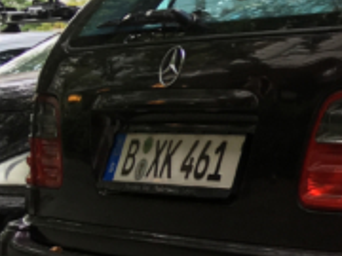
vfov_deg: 11.9
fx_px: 1225
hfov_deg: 13.7
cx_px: 665
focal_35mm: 124
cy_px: 76
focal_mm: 4.15
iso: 32
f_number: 2.2
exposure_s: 1/50
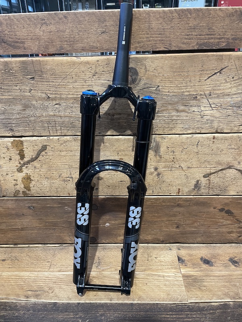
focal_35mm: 26
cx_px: 121
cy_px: 161
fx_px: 242
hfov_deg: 53.1
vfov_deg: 67.3
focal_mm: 4.2
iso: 320
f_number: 1.6
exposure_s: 1/50
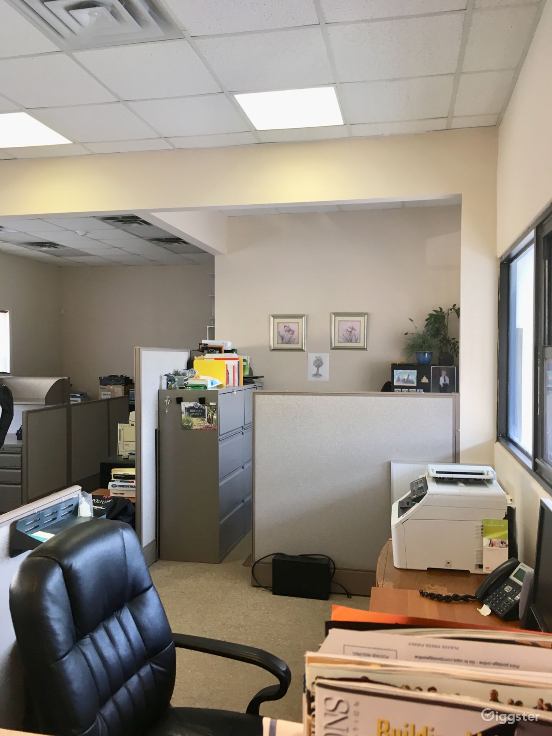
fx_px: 616
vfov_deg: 61.7
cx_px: 276
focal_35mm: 29
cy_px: 368
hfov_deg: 48.2
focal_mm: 4.15
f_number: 2.2
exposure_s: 1/30
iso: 50
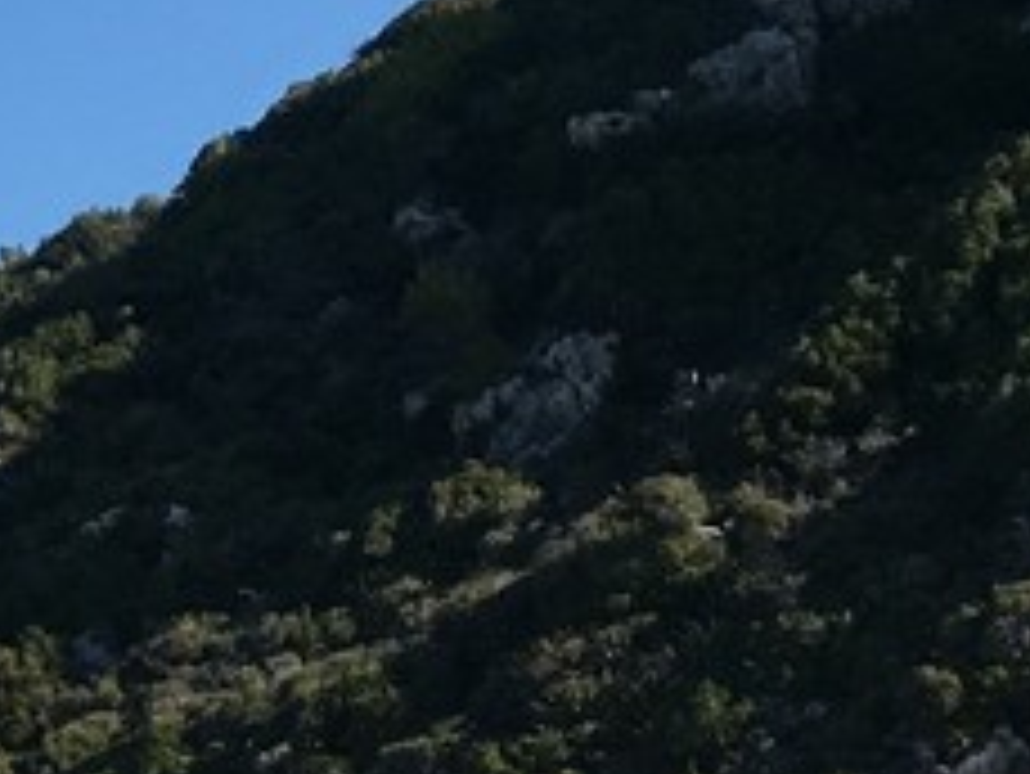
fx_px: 5418
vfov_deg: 7.8
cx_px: -1426
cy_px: 1616
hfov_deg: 9.6
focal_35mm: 182
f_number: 2.2
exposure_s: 1/1789
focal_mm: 4.15
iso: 25
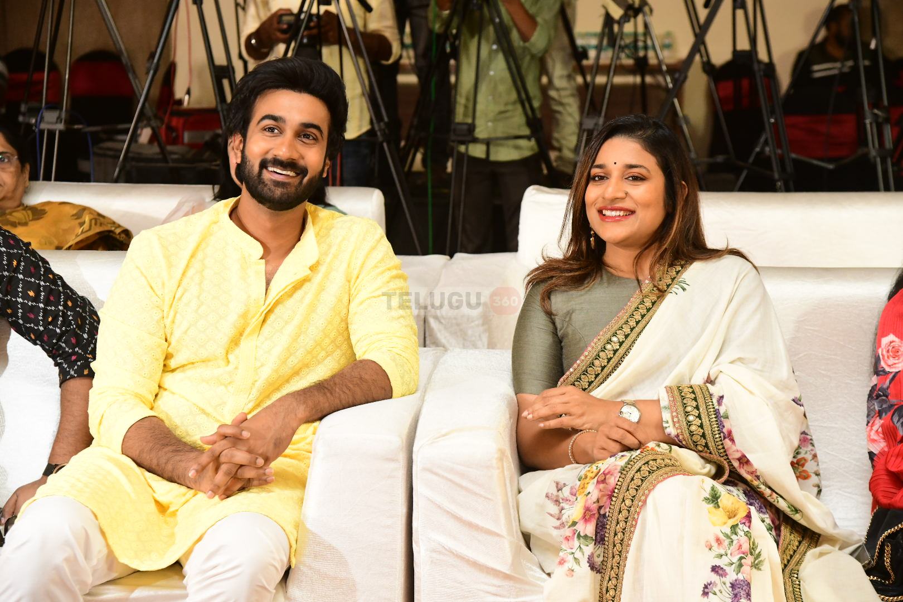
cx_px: 452
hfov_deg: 24.8
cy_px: 301
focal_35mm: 82
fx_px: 2057
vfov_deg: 16.7
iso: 4000
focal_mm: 82
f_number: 5
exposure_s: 1/125
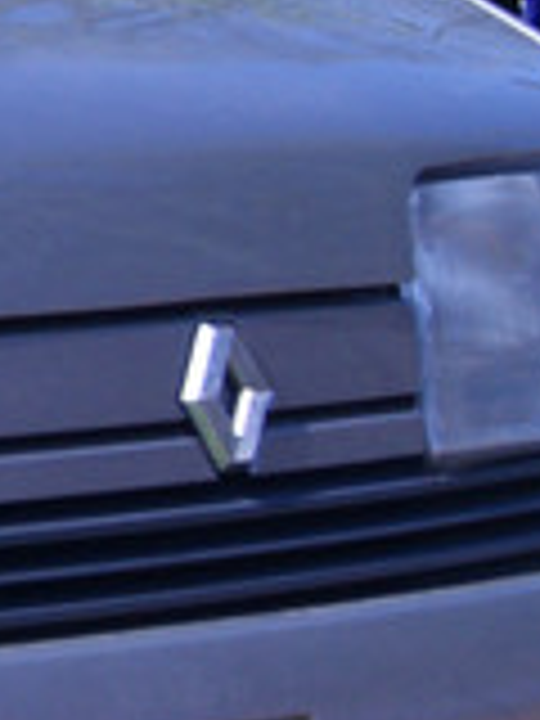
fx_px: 4950
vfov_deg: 8.3
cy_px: 90
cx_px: -1192
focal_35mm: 238
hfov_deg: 5.7
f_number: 8
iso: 200
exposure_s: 1/250
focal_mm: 22
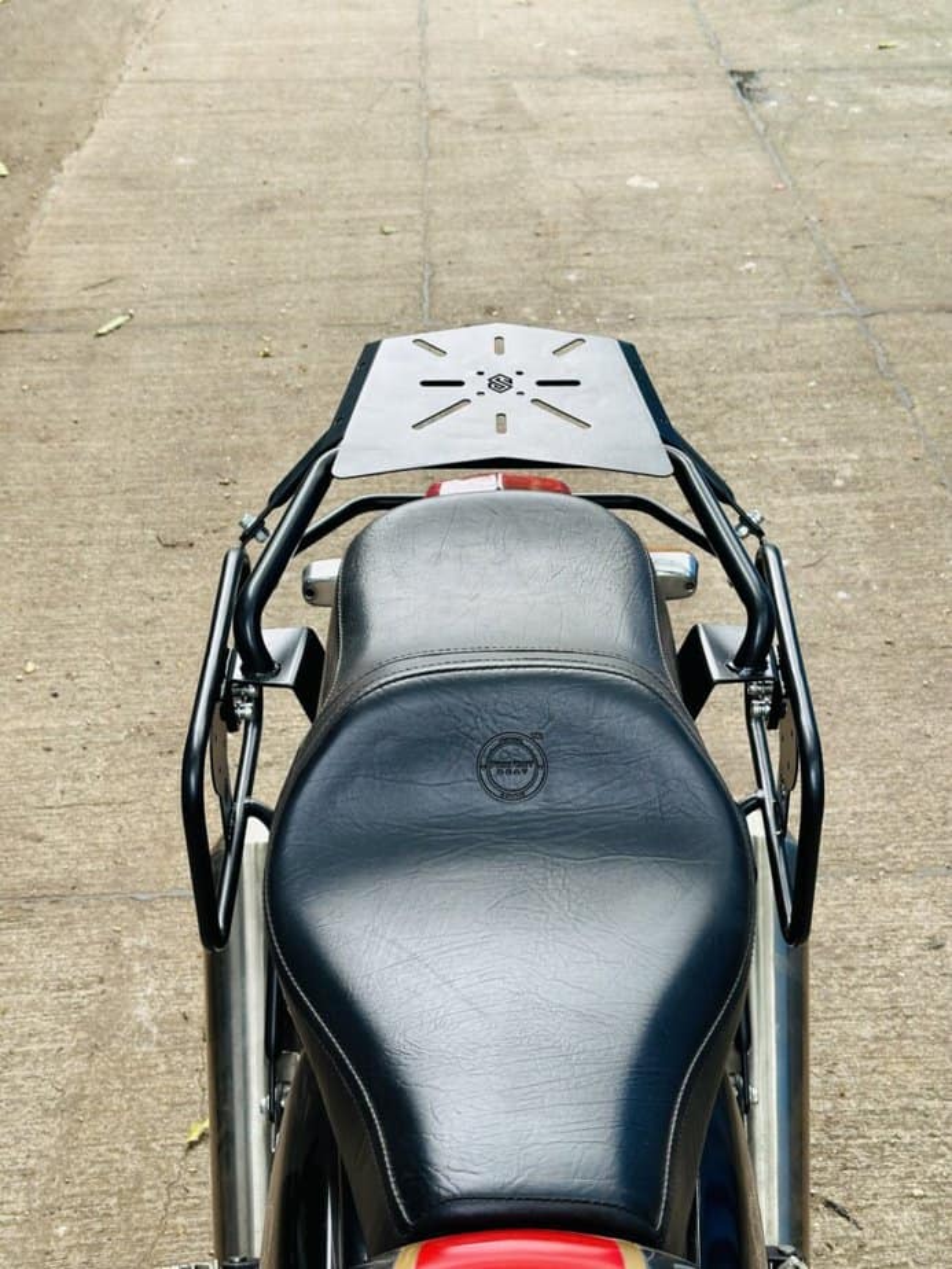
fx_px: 1760
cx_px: 476
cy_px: 634
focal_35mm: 48
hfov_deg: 30.3
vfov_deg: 39.7
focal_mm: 6.86
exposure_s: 1/121
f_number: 1.78
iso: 80
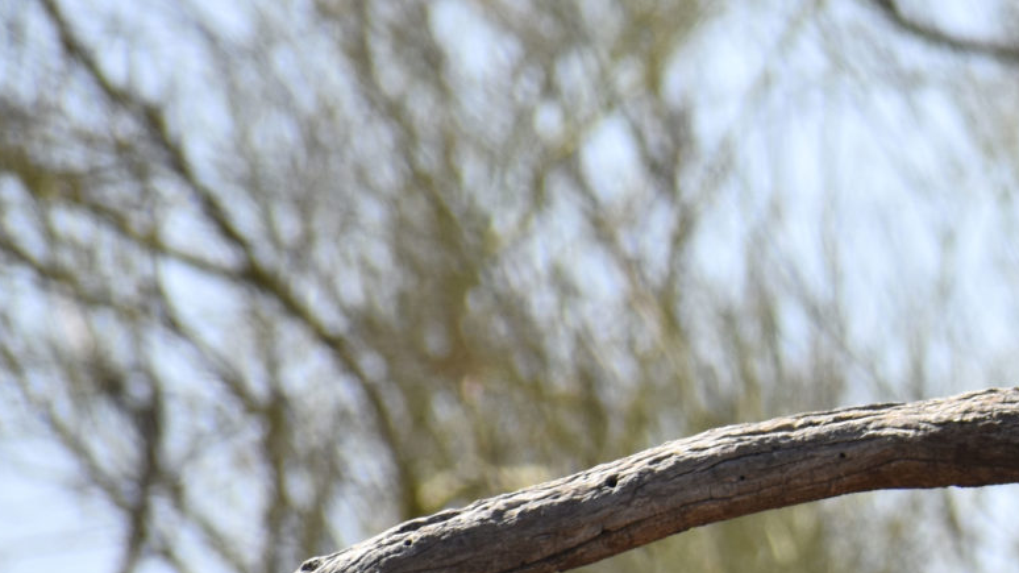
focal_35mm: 873
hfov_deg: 2.5
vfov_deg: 1.4
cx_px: 1309
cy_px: 182
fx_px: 23583
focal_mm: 210
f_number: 6.3
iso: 400
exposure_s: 1/1600
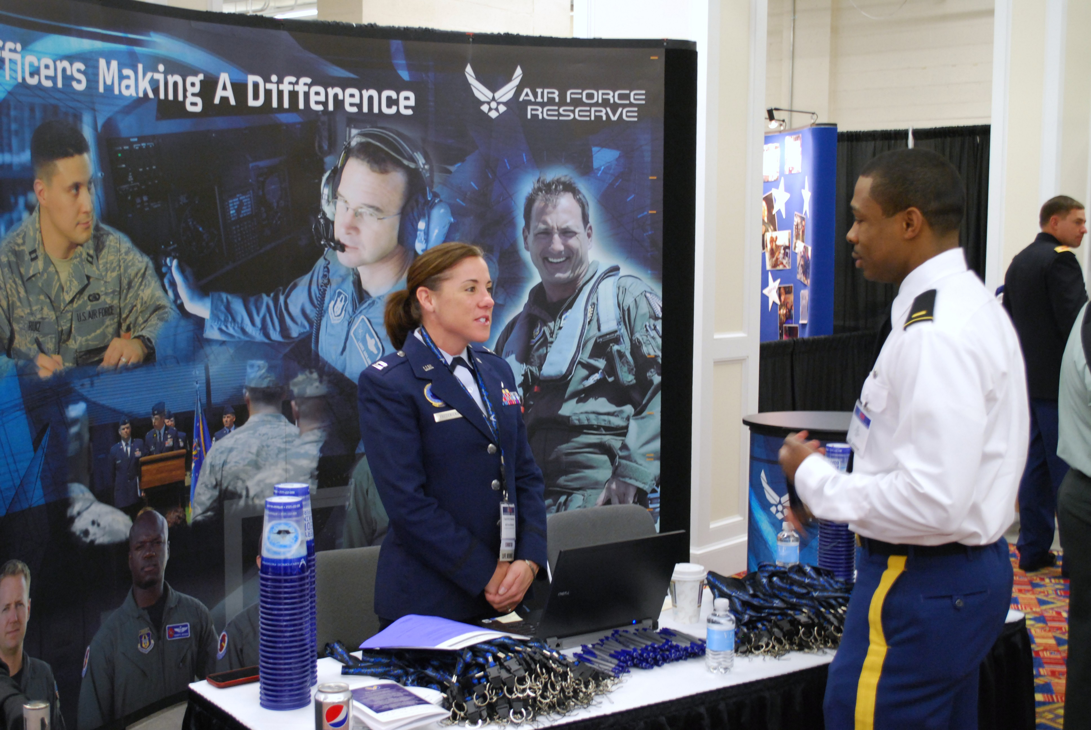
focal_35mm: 48
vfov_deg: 28.2
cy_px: 365
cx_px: 546
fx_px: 1456
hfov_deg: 41.1
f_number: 4.8
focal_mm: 32
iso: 800
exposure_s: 1/10
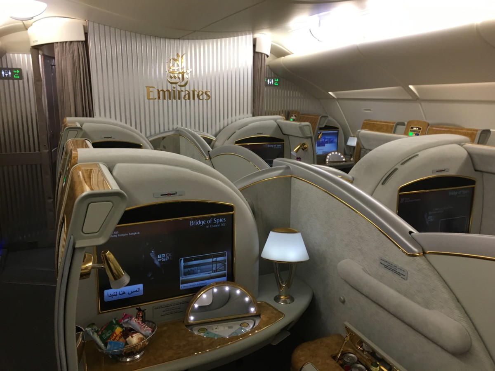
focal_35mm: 29
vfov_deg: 48.2
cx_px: 248
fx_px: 415
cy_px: 186
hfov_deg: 61.7
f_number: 2.2
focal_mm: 4.15
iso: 40
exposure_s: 1/17
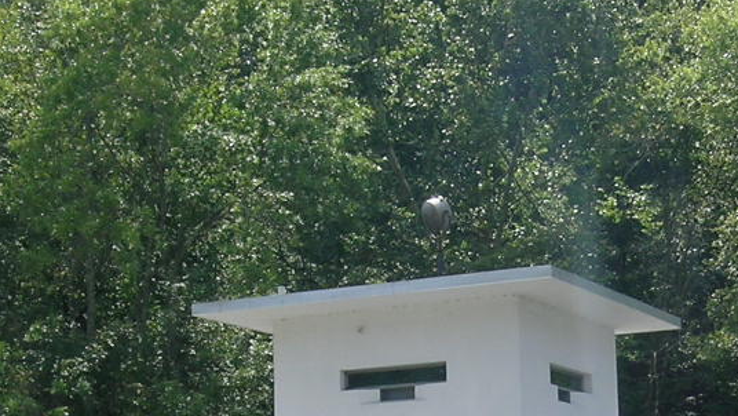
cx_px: 482
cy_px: 449
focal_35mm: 91
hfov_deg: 23.3
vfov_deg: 13.1
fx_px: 1781
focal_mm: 5.8
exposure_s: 1/234
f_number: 6.3
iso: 50
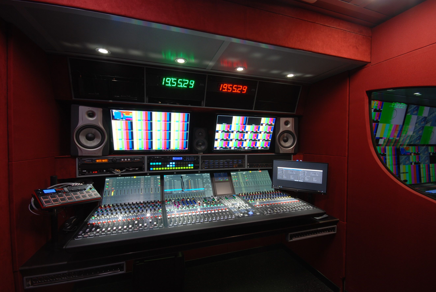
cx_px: 218
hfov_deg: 100.3
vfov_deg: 77.5
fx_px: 182
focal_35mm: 15
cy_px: 146
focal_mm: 10
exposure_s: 1
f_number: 8
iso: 100
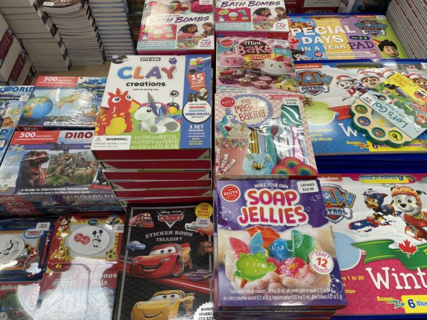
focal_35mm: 26
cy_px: 160
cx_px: 214
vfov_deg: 53.1
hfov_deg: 67.3
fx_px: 321
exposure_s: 1/121
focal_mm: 4.2
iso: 50
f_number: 1.6
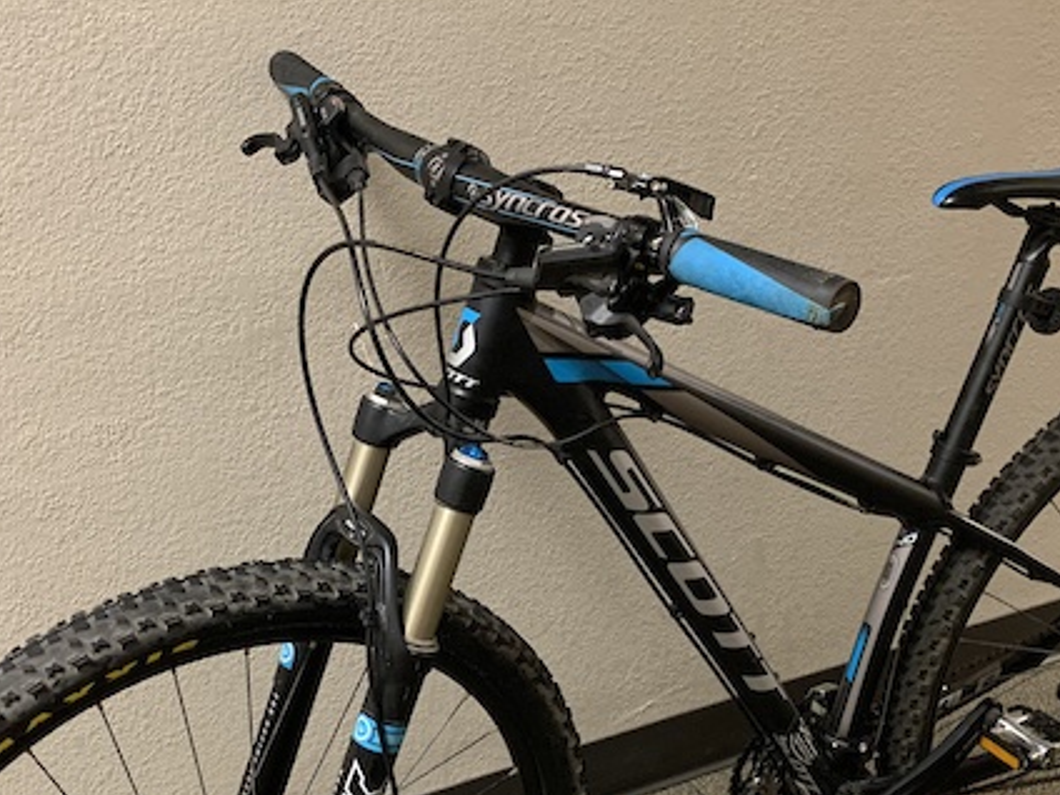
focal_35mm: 49
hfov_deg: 38.9
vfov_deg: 29.1
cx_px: 562
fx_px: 1500
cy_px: 622
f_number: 1.8
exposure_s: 1/40
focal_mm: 4.25
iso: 320
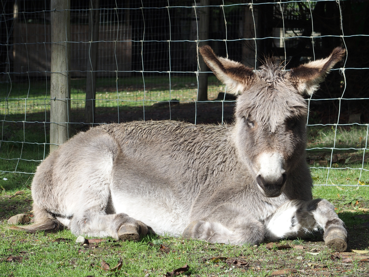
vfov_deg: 9.9
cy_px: 138
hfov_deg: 13.2
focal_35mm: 150
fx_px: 1599
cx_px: 184
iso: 100
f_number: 4.5
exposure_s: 1/400
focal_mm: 31.8
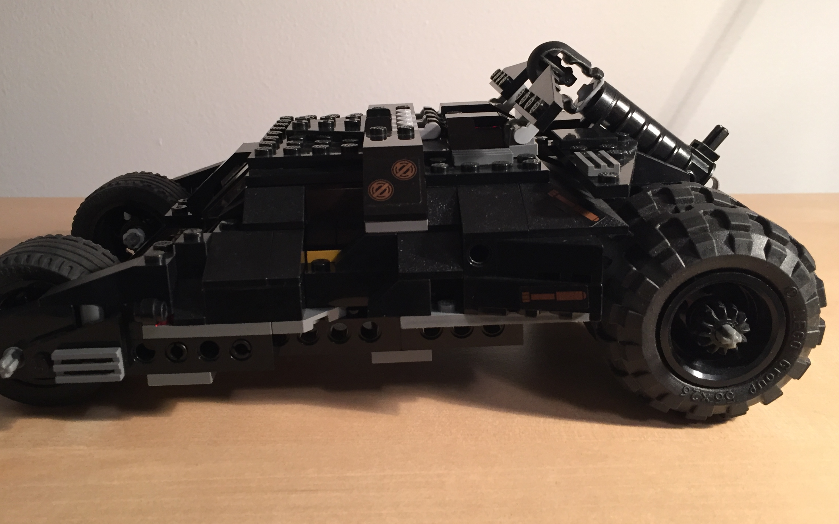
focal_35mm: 34
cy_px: 216
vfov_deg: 37.2
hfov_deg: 56.7
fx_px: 777
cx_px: 395
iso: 100
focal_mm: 4.15
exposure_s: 1/30
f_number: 2.2
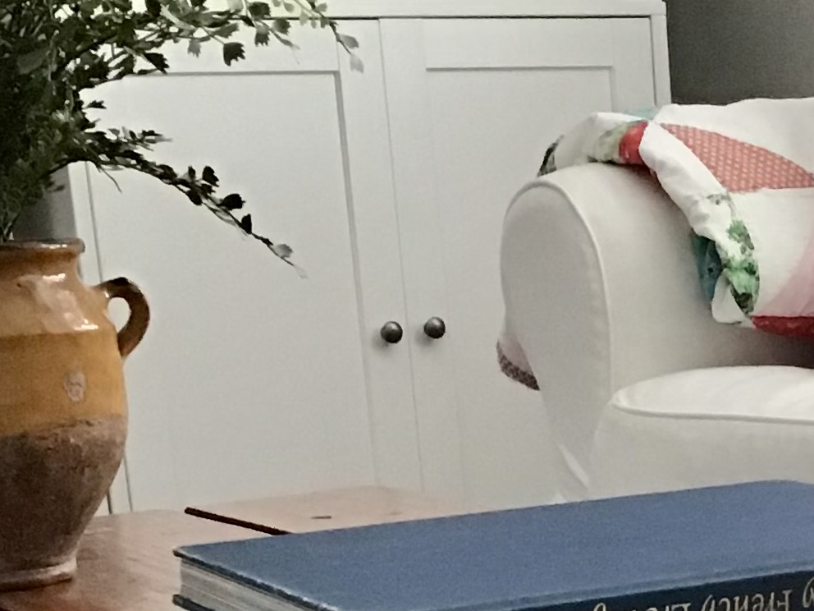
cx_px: 750
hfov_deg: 18.9
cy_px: 937
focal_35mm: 102
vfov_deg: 13.6
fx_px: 2399
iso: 160
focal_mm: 3.3
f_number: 2.4
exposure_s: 1/30
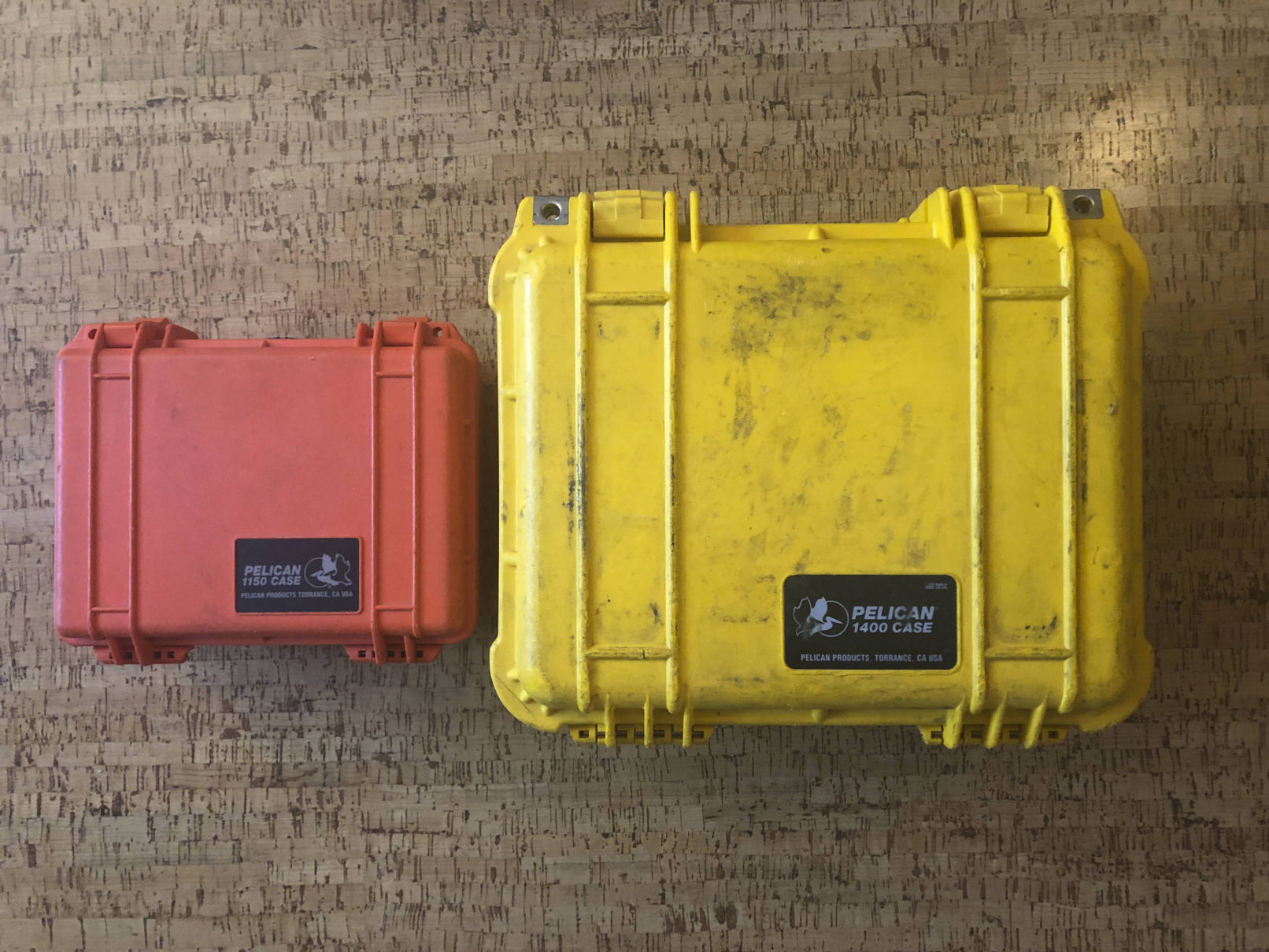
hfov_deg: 63.4
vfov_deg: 49.7
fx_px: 1026
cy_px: 476
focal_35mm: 28
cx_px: 634
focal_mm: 3.99
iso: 100
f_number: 1.8
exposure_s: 1/11
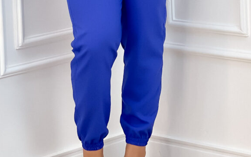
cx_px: 119
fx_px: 1231
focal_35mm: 180
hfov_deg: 11.6
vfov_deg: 7.2
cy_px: -62
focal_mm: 7.5
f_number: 2.2
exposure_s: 1/120
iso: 80
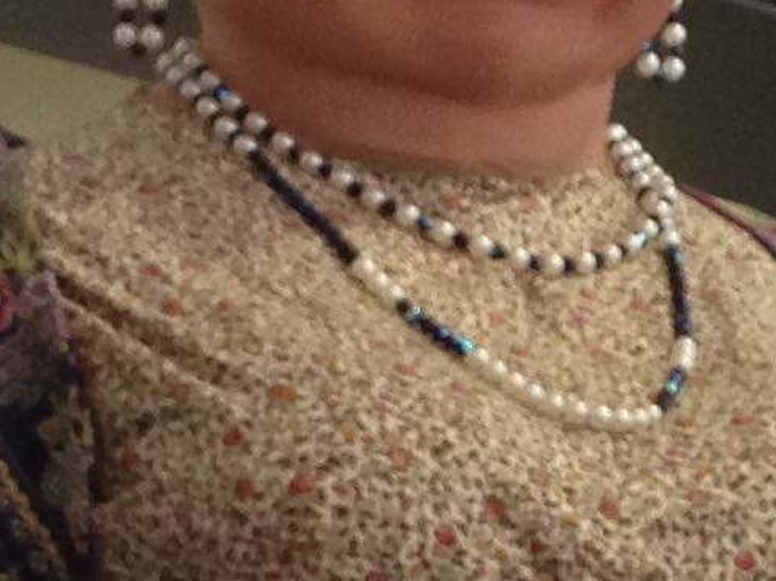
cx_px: 871
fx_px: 4929
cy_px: 572
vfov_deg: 6.7
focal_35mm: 220
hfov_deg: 8.9
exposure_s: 1/20
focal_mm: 4.12
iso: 125
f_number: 2.4
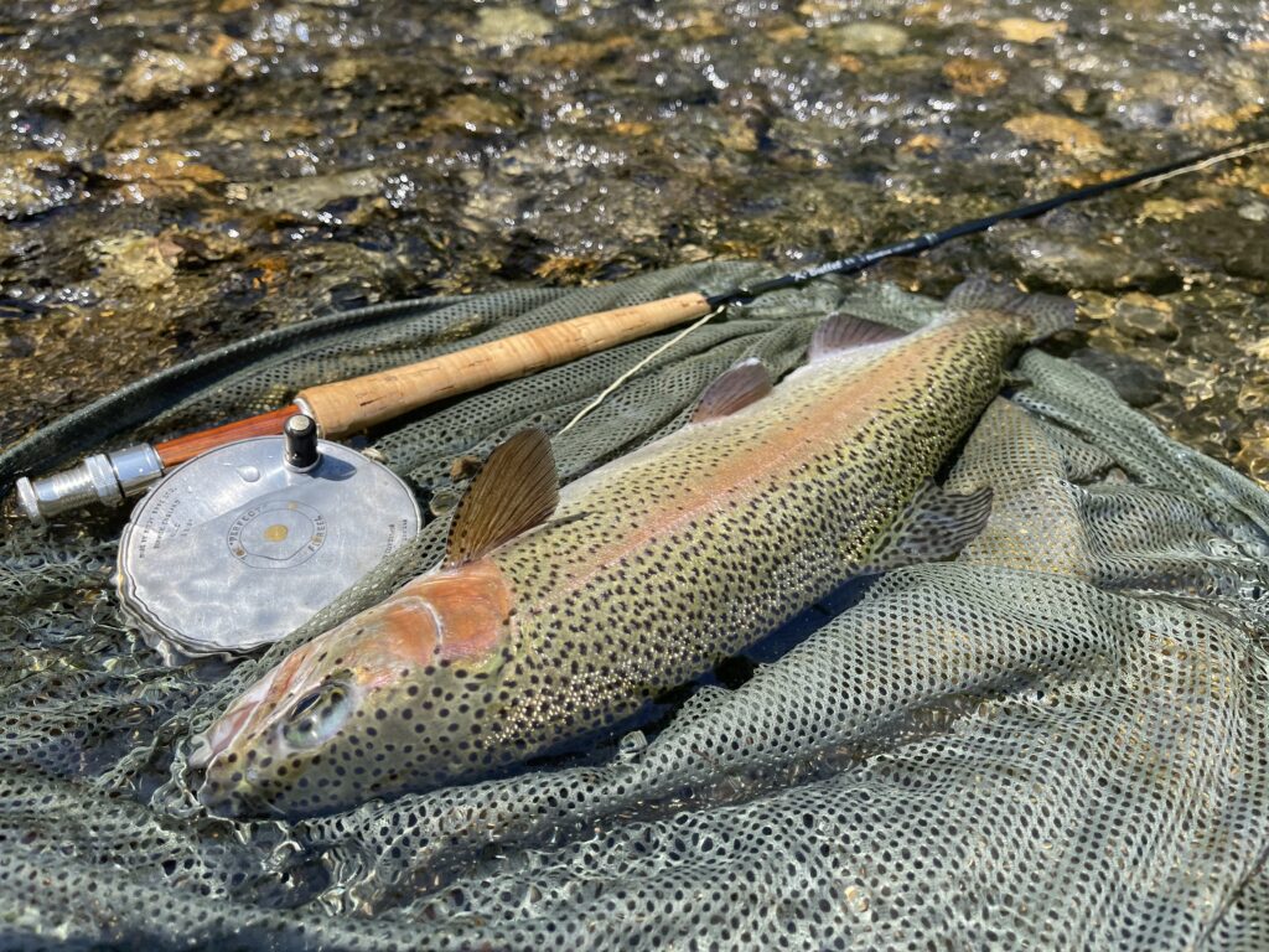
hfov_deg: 67.3
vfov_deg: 53.1
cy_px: 476
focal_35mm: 26
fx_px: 953
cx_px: 634
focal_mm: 5.1
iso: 32
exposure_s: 1/1370
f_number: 1.6
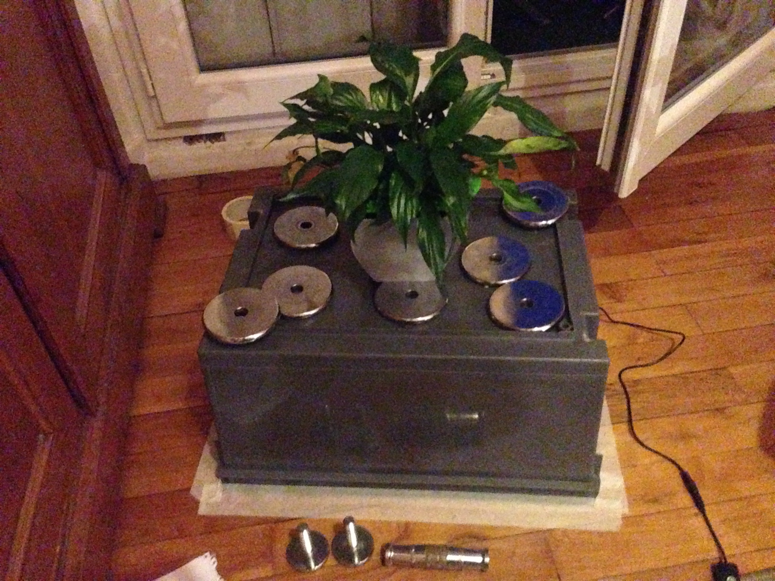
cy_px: 290
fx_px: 739
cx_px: 388
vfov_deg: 42.9
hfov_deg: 55.4
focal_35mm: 33
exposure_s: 1/15
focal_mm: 4.12
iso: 2500
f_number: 2.4
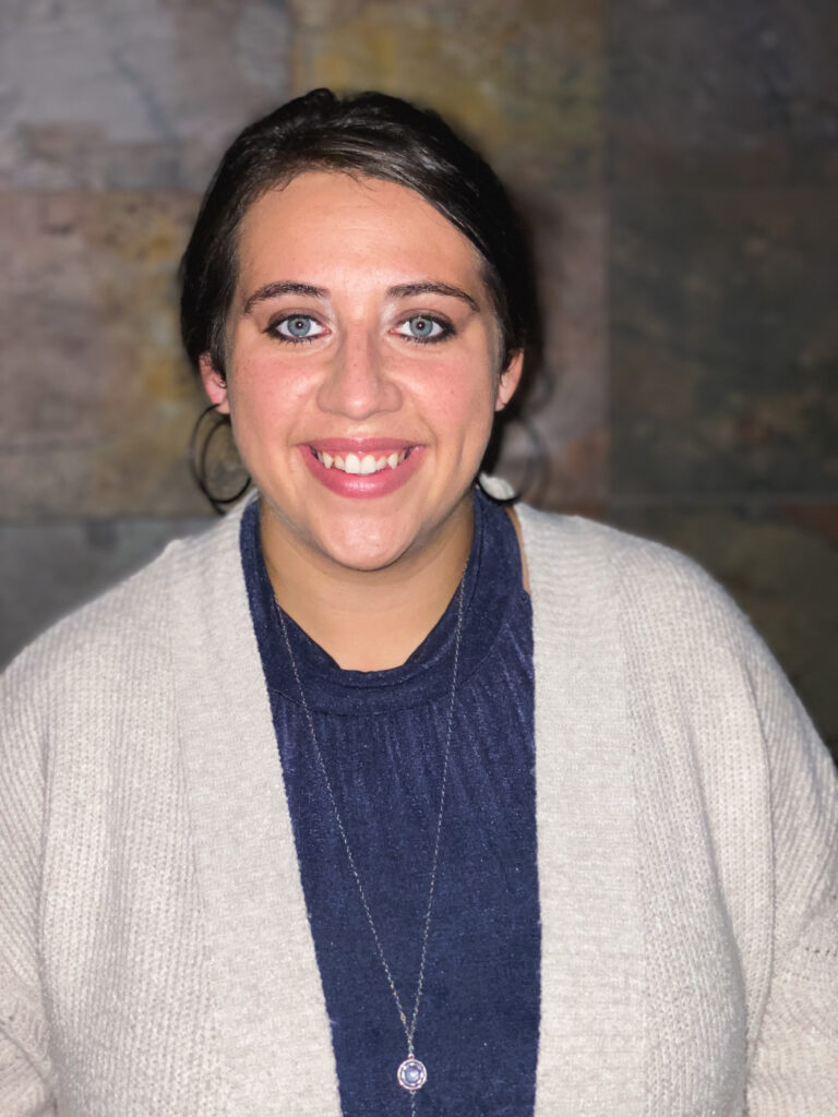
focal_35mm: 52
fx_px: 1678
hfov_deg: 28.0
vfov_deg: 36.8
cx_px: 419
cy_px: 558
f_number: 2
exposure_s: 1/34
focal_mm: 6
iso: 125
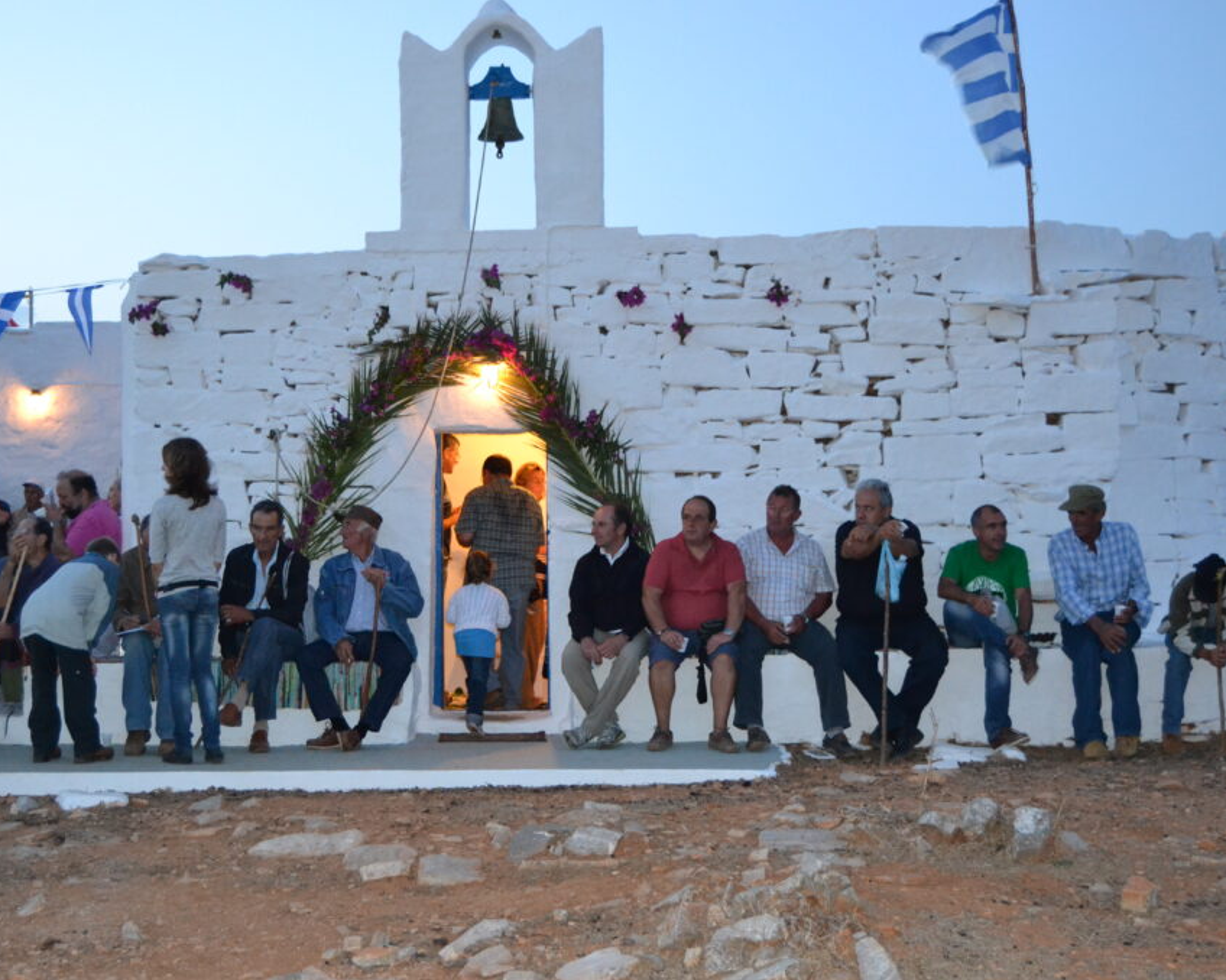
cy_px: 492
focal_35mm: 51
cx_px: 499
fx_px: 1850
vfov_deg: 29.7
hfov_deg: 36.5
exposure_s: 1/60
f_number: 4.2
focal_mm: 30
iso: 2500
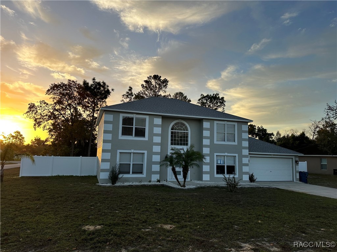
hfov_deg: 71.6
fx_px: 234
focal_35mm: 24
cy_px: 126
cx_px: 168
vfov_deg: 56.8
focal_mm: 6.86
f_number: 1.78
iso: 80
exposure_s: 1/1157
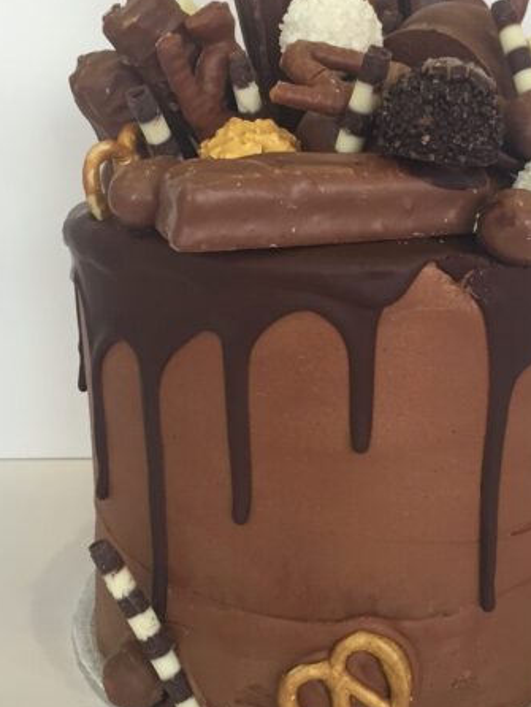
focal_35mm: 52
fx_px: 1063
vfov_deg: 36.7
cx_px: 339
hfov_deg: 27.9
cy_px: 295
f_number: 2.2
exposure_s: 1/33
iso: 40
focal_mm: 4.15
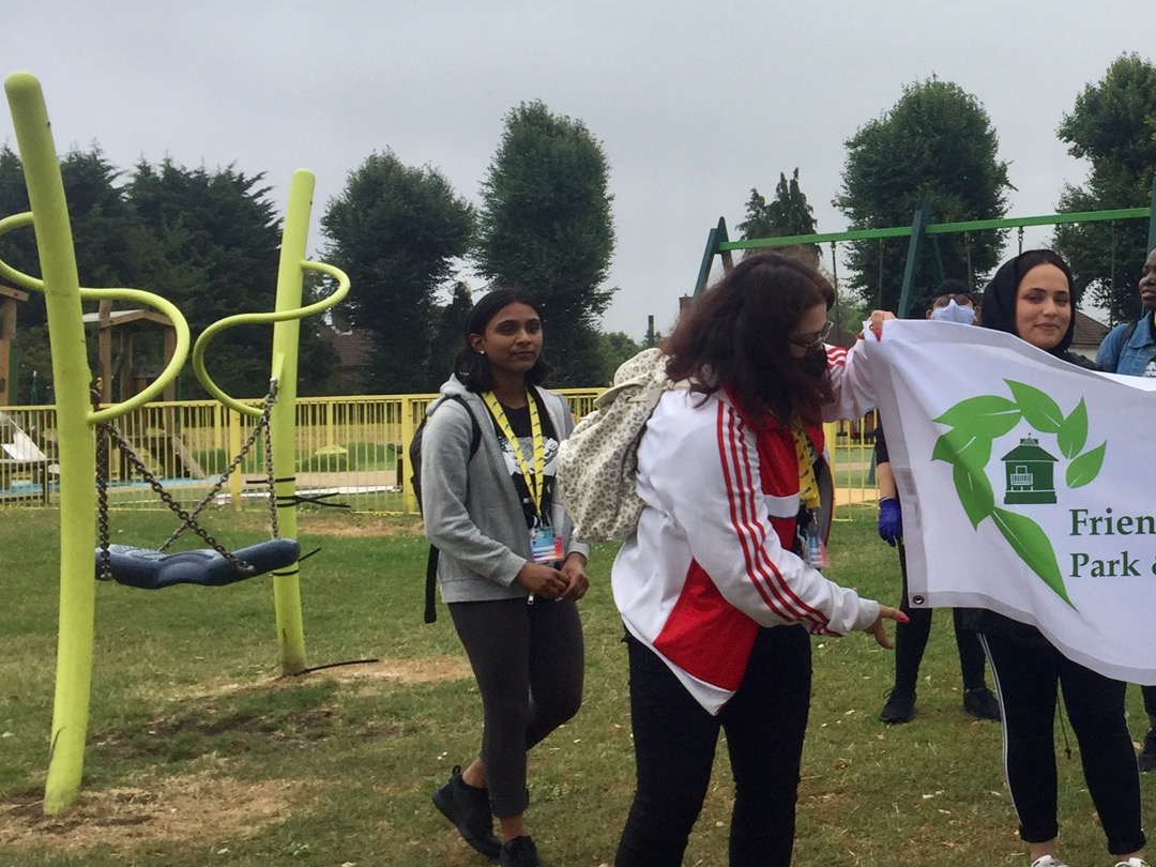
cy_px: 321
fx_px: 1837
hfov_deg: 33.3
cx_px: 1010
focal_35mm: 55
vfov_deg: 26.5
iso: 32
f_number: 2.2
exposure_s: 1/476
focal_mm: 4.15
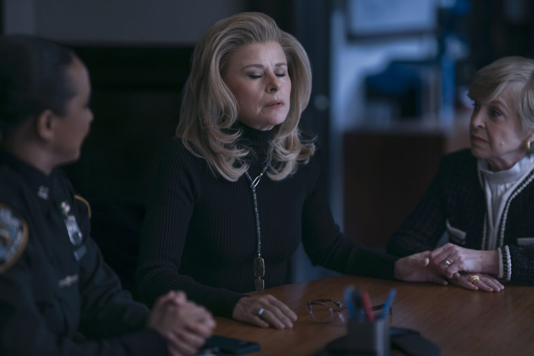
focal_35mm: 105
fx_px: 1557
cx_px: 267
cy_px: 178
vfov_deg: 13.0
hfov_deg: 19.5
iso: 500
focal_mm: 105
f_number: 1.4
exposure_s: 1/160
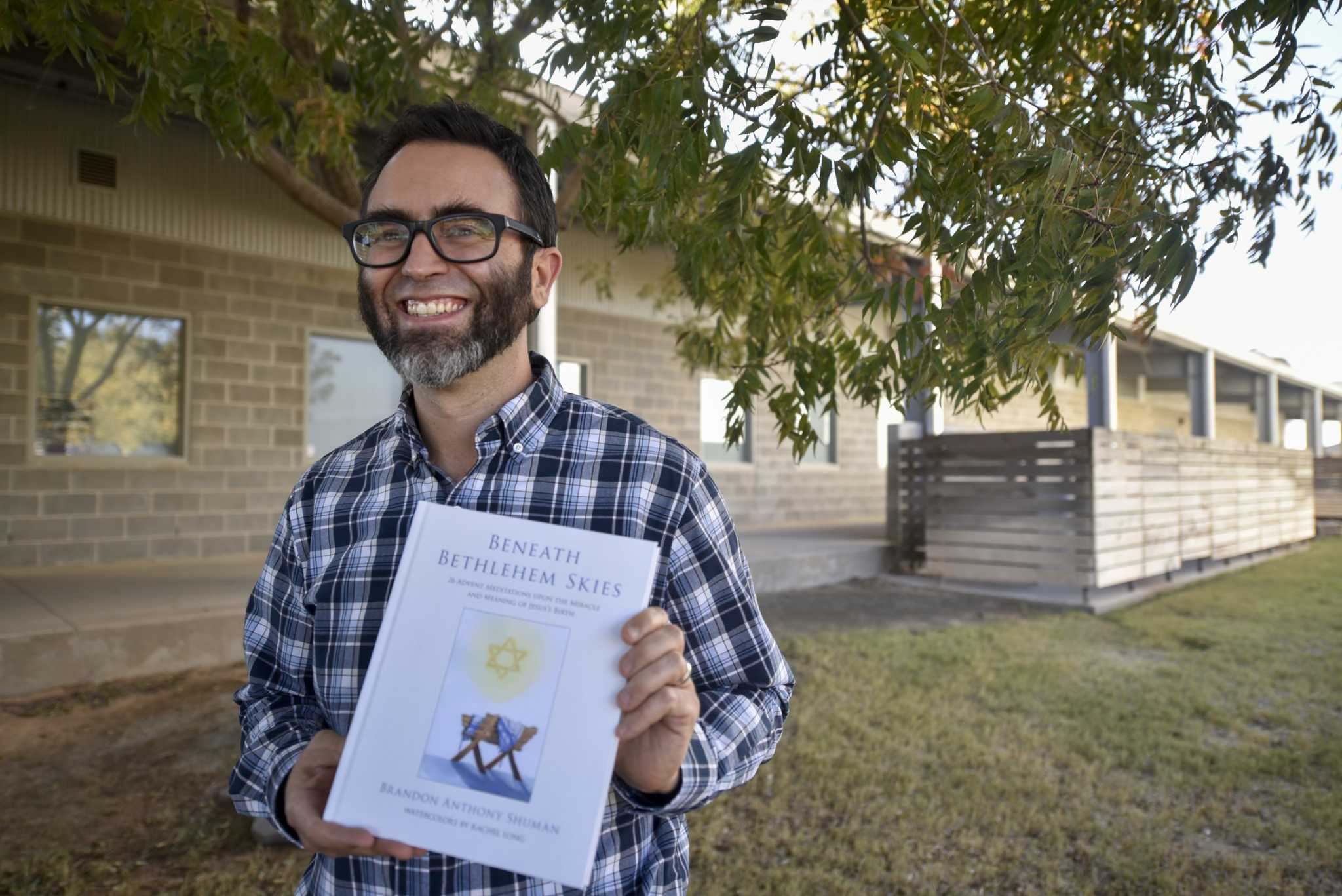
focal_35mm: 24
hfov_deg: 73.7
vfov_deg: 53.2
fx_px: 895
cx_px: 671
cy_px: 448
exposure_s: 1/160
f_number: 2.8
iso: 100
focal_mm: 24
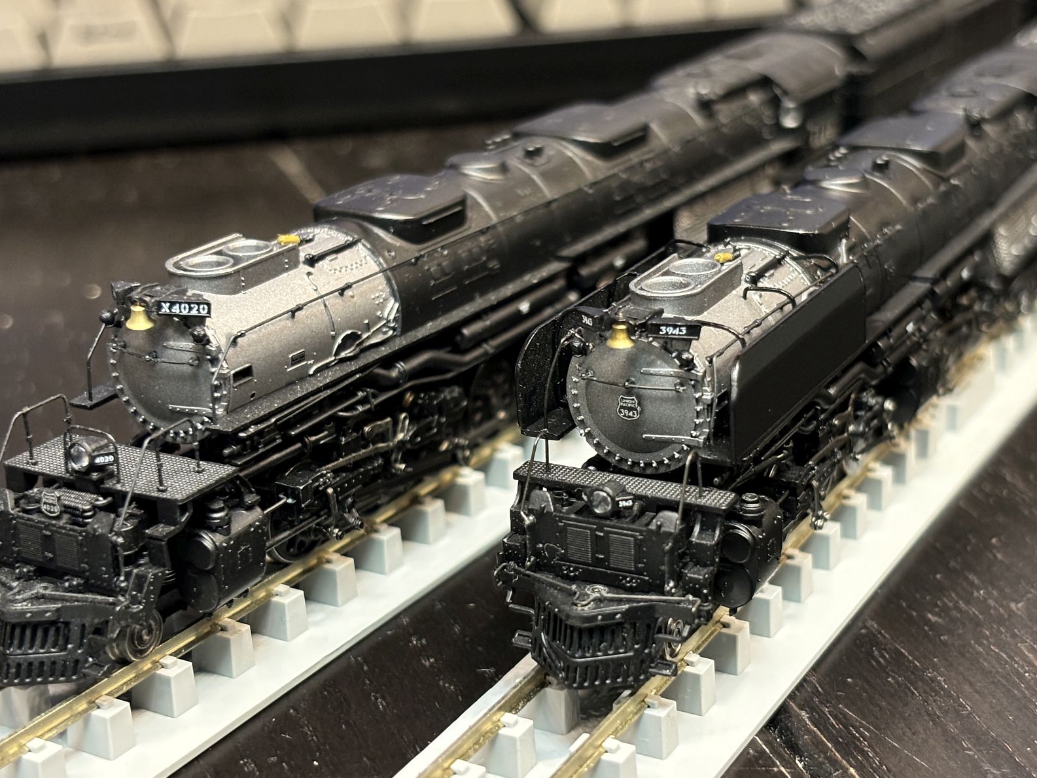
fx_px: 1887
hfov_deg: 30.7
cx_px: 538
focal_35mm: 63
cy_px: 395
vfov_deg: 23.3
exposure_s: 1/27
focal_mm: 5.96
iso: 250
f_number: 1.6
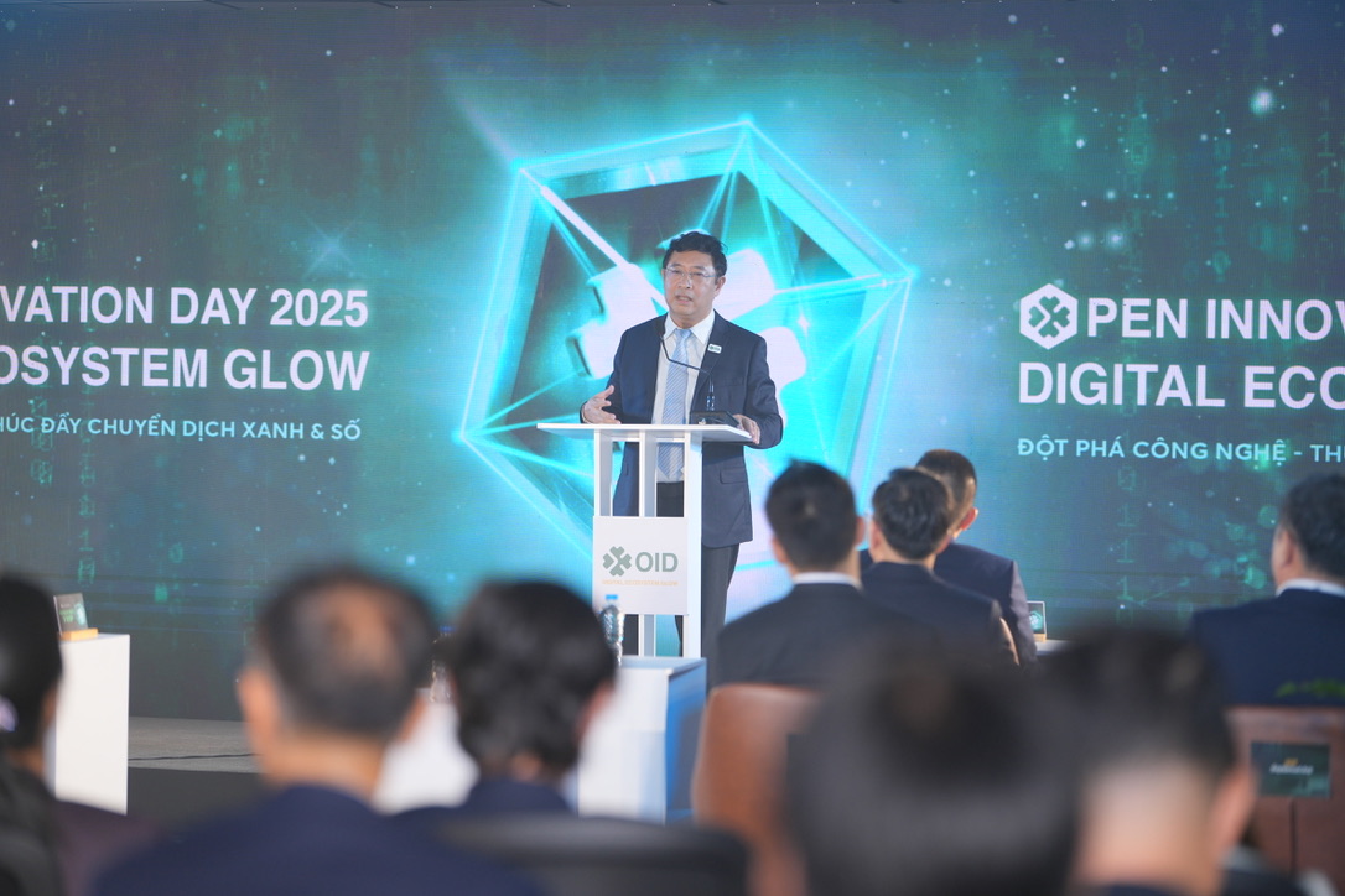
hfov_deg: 21.2
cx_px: 672
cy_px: 448
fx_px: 3586
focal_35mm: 96
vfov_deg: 14.3
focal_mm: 96
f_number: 2
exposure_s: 1/200
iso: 200
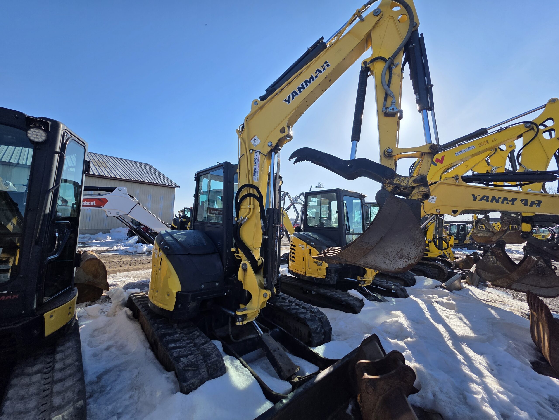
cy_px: 210
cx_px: 280
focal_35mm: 13
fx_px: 210
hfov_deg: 106.2
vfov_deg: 89.9
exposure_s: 1/2572
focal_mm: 2.2
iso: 40
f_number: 1.9
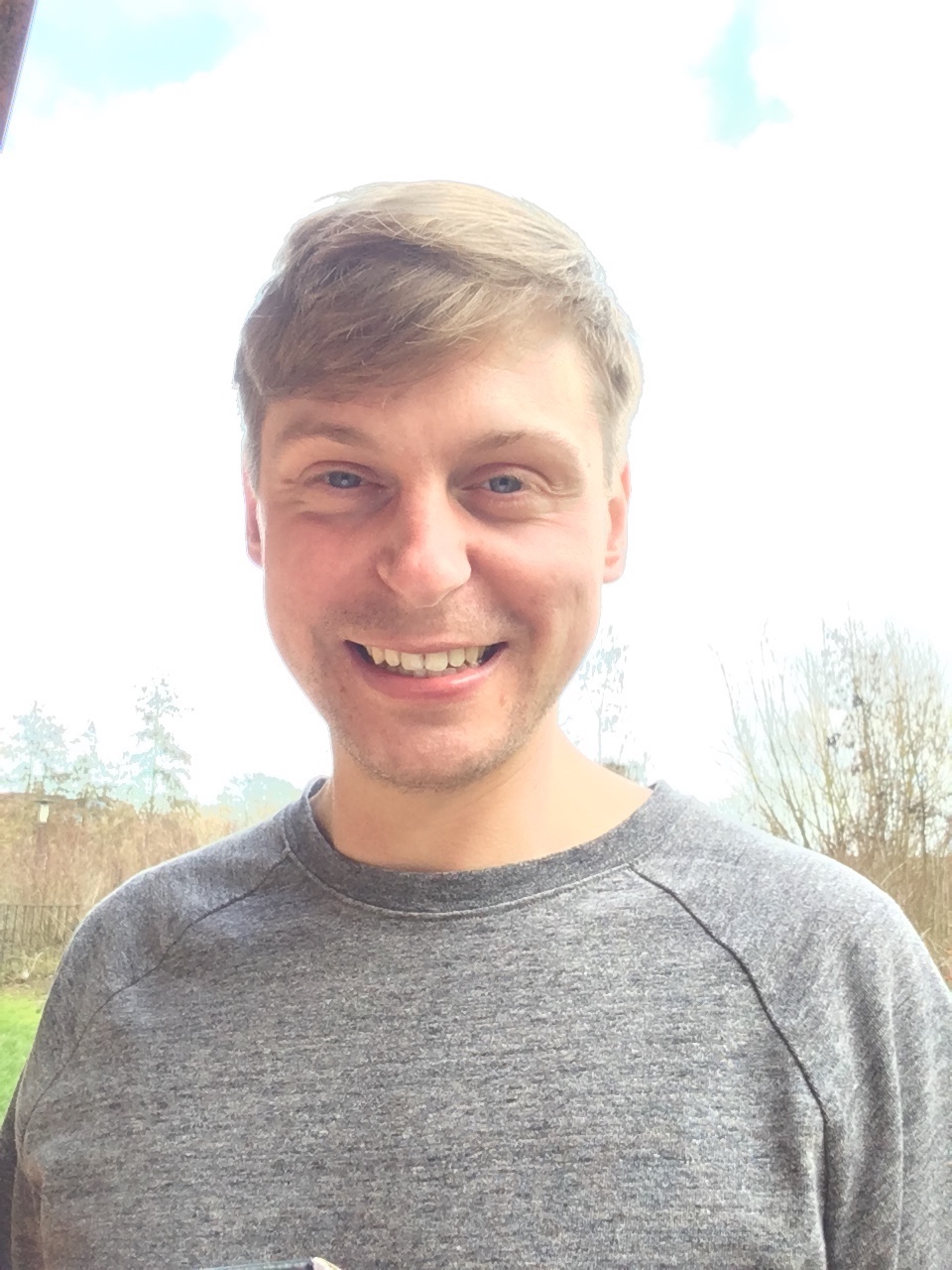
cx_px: 476
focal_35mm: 31
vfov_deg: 58.4
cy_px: 635
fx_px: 1137
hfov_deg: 45.4
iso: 80
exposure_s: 1/100
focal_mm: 2.15
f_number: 2.4
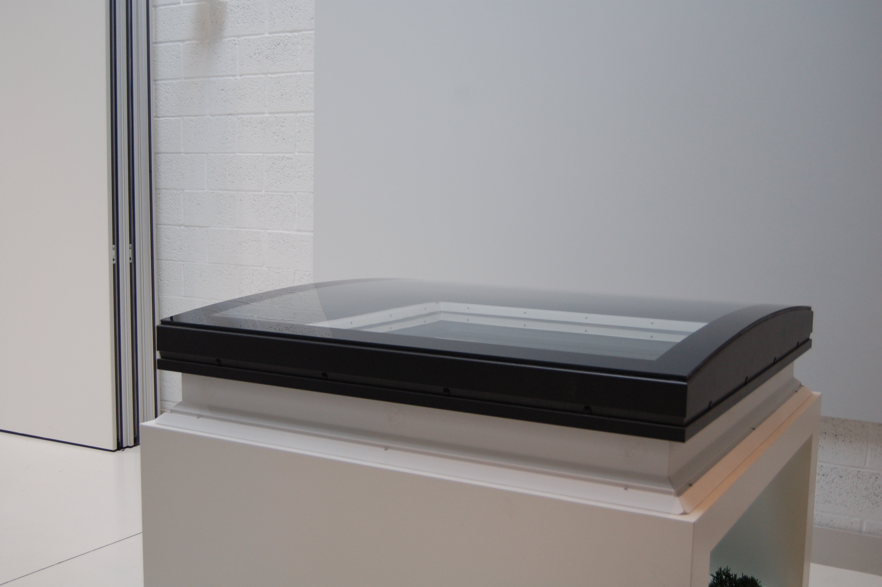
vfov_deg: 34.1
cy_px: 294
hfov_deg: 49.6
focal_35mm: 39
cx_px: 441
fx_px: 955
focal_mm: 26
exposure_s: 1/40
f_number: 4.2
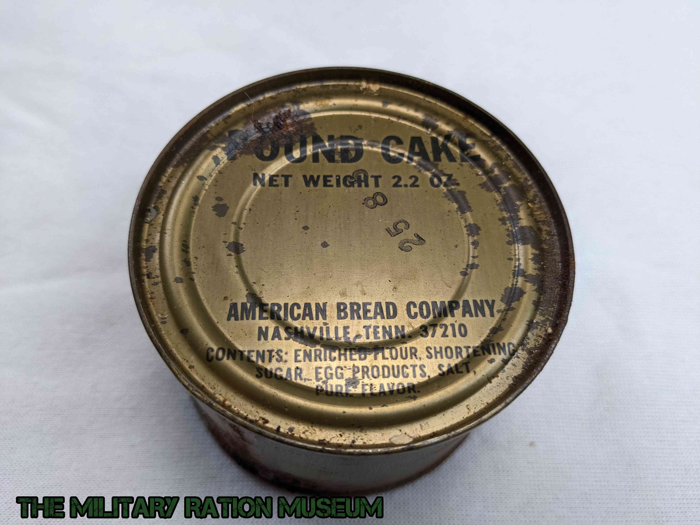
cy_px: 262
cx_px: 350
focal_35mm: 27
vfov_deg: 51.4
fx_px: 546
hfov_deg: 65.3
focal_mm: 4.38
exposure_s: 1/120
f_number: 1.73
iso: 81
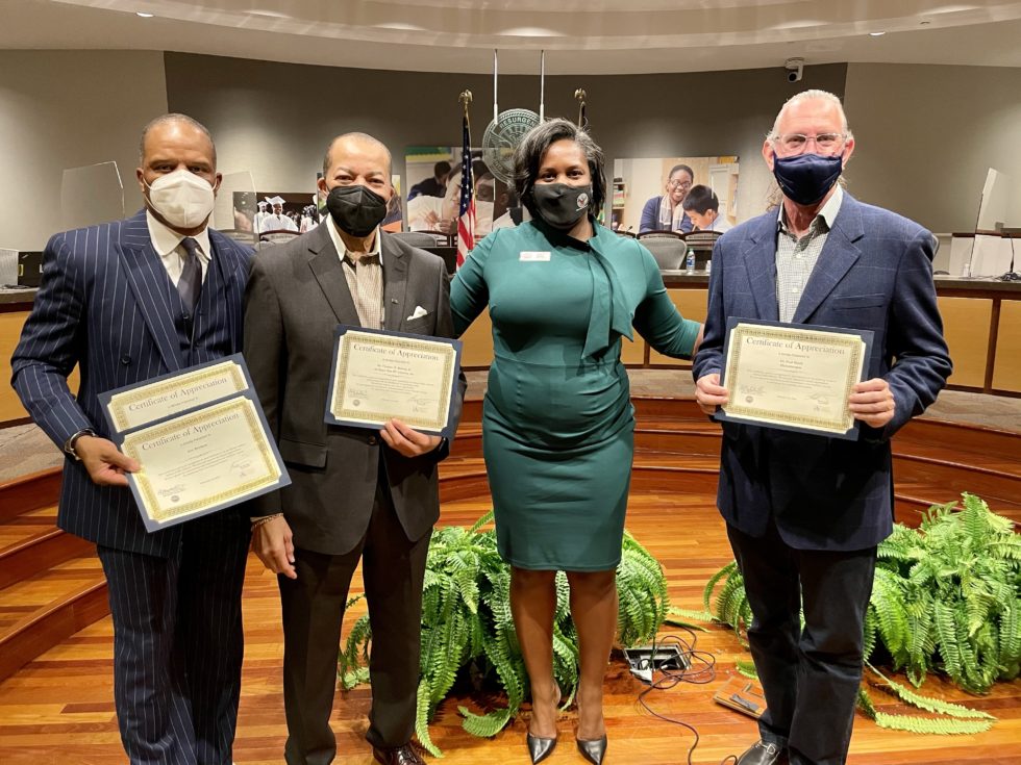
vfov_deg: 53.1
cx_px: 510
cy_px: 382
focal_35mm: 26
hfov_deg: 67.3
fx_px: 767
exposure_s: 1/60
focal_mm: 4.2
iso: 320
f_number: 1.6
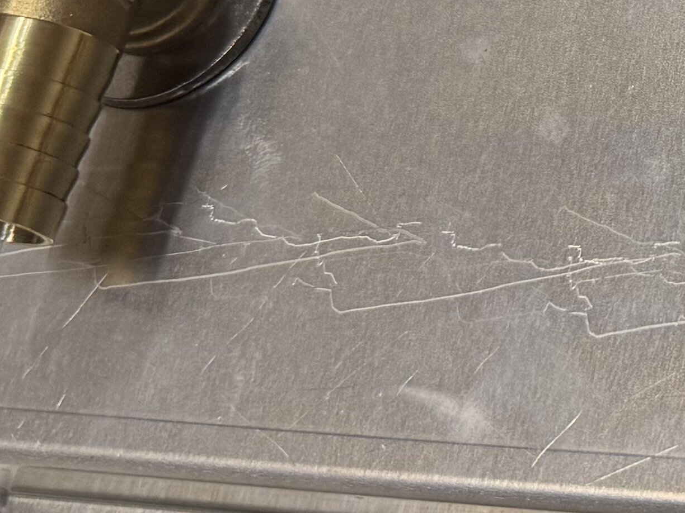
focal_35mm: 112
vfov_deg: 12.6
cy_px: -257
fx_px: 2216
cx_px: 1132
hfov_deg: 15.7
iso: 125
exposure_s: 1/60
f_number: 1.78
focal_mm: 6.76
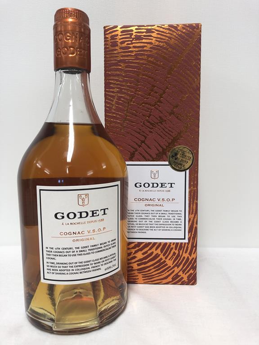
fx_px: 279
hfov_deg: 49.7
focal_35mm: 28
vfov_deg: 63.4
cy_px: 172
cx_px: 130
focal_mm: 3.99
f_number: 1.8
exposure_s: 1/33
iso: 32
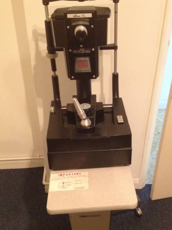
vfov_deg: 40.2
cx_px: 104
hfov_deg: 30.8
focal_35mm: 47
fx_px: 312
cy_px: 140
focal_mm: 4.28
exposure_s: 1/20
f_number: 2.4
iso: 400
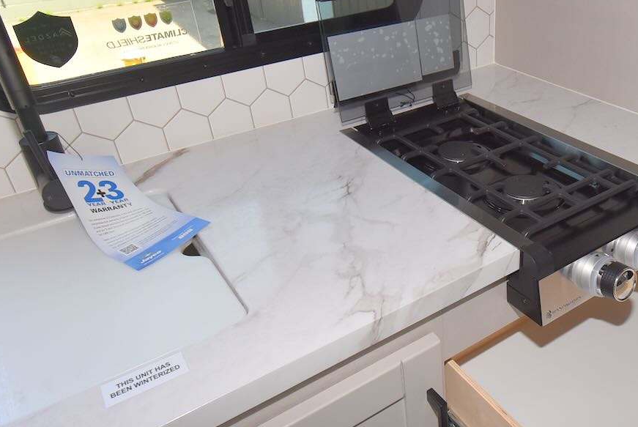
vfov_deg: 42.4
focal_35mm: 31
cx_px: 439
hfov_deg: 58.5
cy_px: 212
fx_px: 550
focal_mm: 10
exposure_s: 1/125
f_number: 5.6
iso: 450
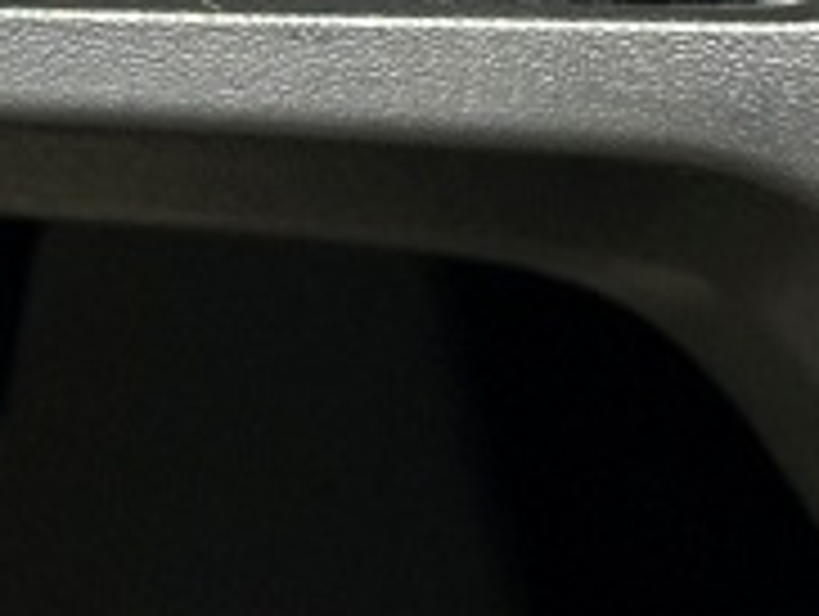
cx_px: 130
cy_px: -535
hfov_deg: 7.3
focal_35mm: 270
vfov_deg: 5.4
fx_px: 6397
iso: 320
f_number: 1.78
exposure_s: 1/40
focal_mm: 6.86
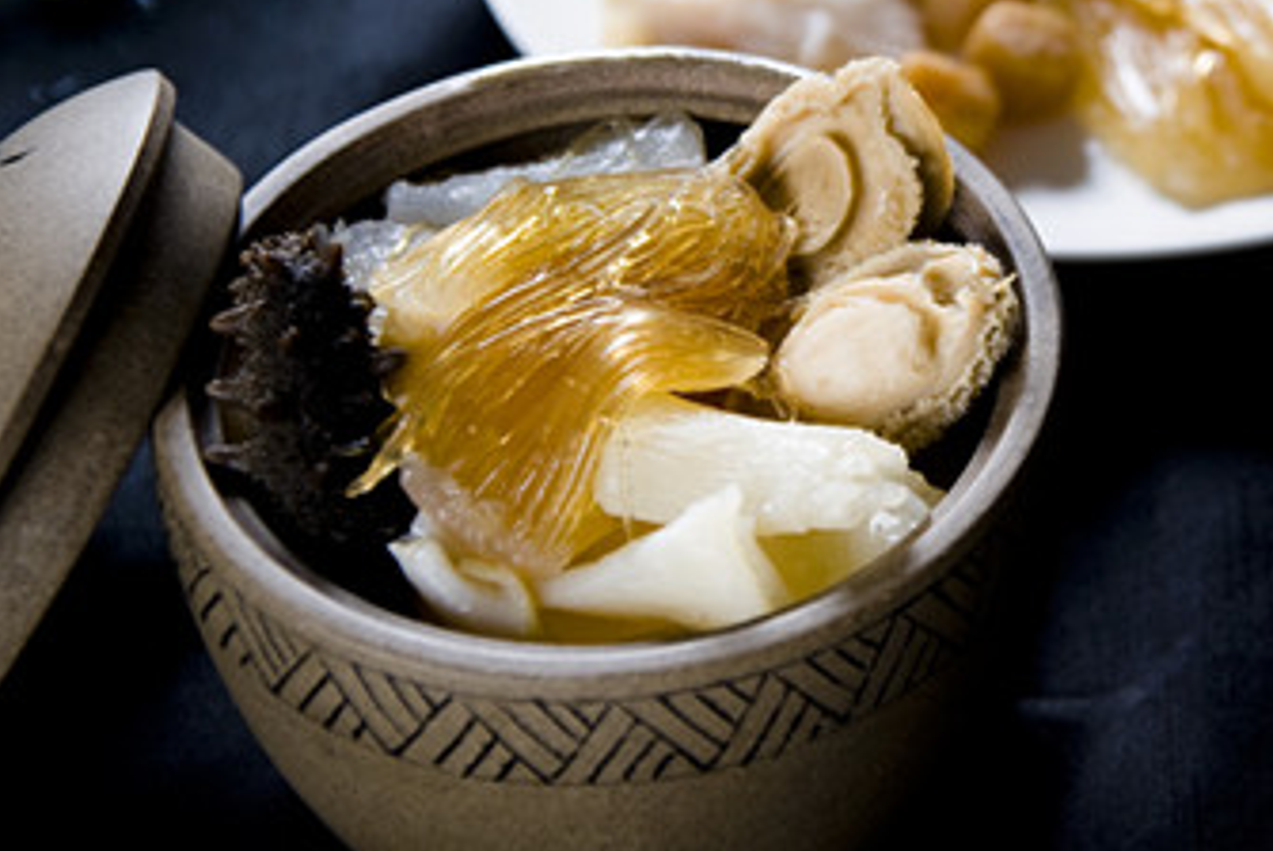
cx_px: 950
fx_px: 4353
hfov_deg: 16.6
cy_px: 215
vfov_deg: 11.1
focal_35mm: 123
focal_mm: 50
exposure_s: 1/80
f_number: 3.5
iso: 100
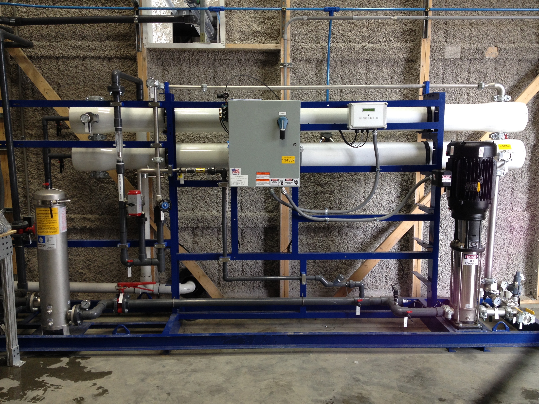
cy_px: 202
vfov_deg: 40.7
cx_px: 270
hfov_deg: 52.6
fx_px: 545
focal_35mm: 35
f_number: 2.4
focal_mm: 4.28
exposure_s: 1/50
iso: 64
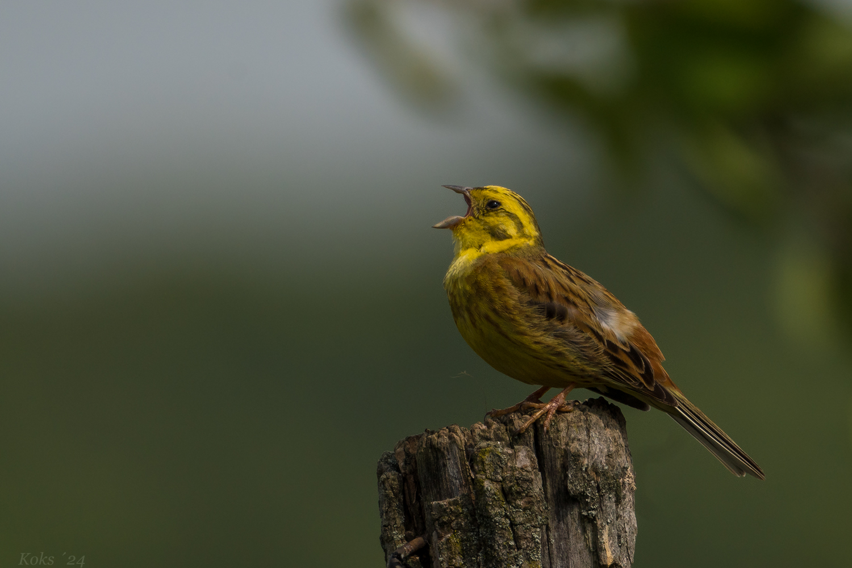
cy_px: 284
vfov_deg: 1.6
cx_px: 426
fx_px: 19878
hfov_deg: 2.5
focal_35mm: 840
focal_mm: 840
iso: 400
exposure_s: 1/1250
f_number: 9
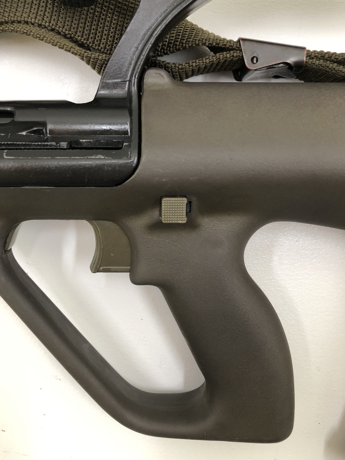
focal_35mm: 28
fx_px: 372
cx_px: 172
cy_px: 230
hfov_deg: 49.7
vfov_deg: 63.4
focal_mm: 3.99
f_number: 1.8
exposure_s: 1/20
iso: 40
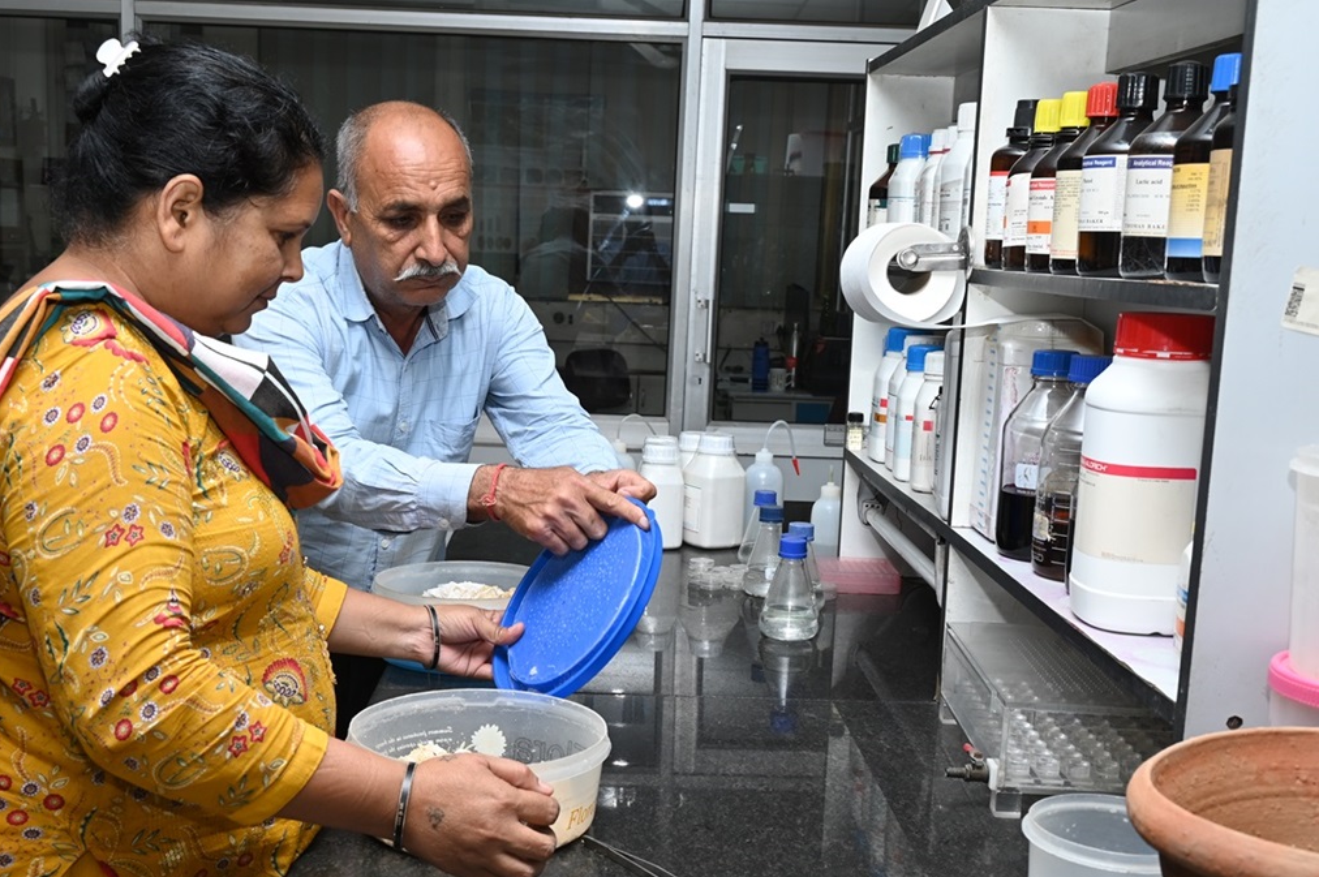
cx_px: 601
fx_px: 1574
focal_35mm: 43
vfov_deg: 31.1
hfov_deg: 45.4
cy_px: 517
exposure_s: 1/125
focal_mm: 32
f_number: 8
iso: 400
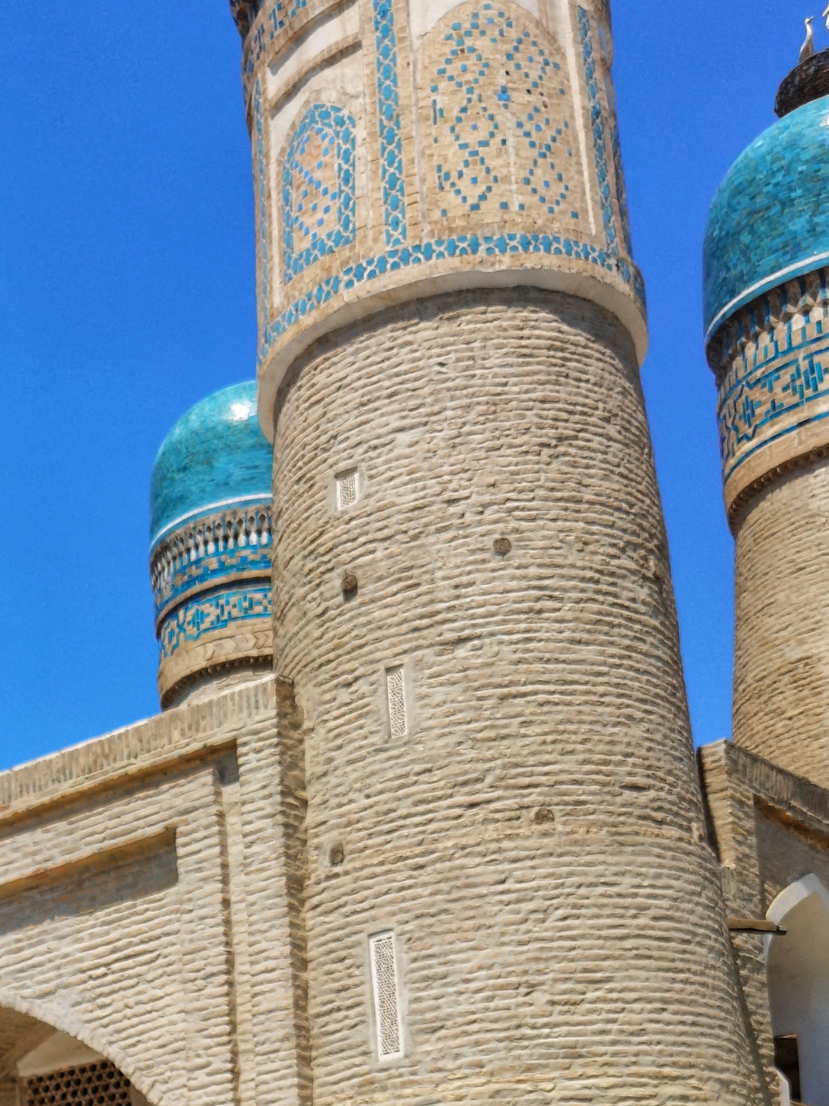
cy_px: 1368
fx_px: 2171
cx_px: -84
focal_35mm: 68
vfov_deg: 25.3
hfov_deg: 20.6
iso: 50
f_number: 1.9
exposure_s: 1/5181
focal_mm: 6.71
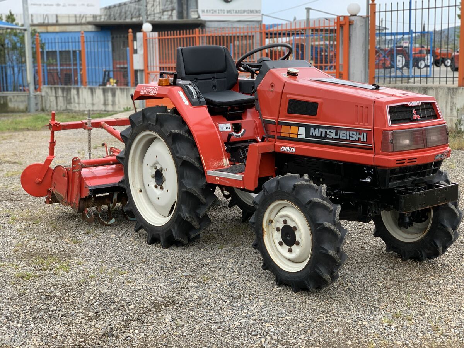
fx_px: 697
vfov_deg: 28.0
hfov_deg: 36.8
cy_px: 174
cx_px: 232
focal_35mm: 52
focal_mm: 6
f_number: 2.4
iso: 32
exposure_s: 1/122
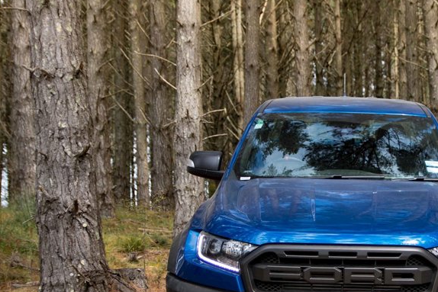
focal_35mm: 78
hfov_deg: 25.6
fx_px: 948
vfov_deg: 17.5
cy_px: 183
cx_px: 342
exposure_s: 1/800
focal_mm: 29
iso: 100
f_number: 2.8
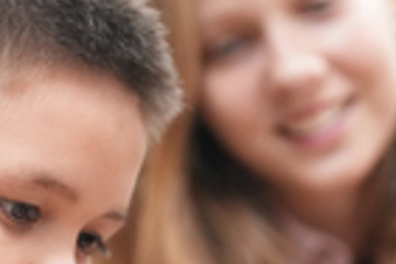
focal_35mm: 209
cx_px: 191
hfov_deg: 9.8
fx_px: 2299
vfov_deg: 6.6
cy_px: 218
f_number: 1.2
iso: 2500
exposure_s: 1/571
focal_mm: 50
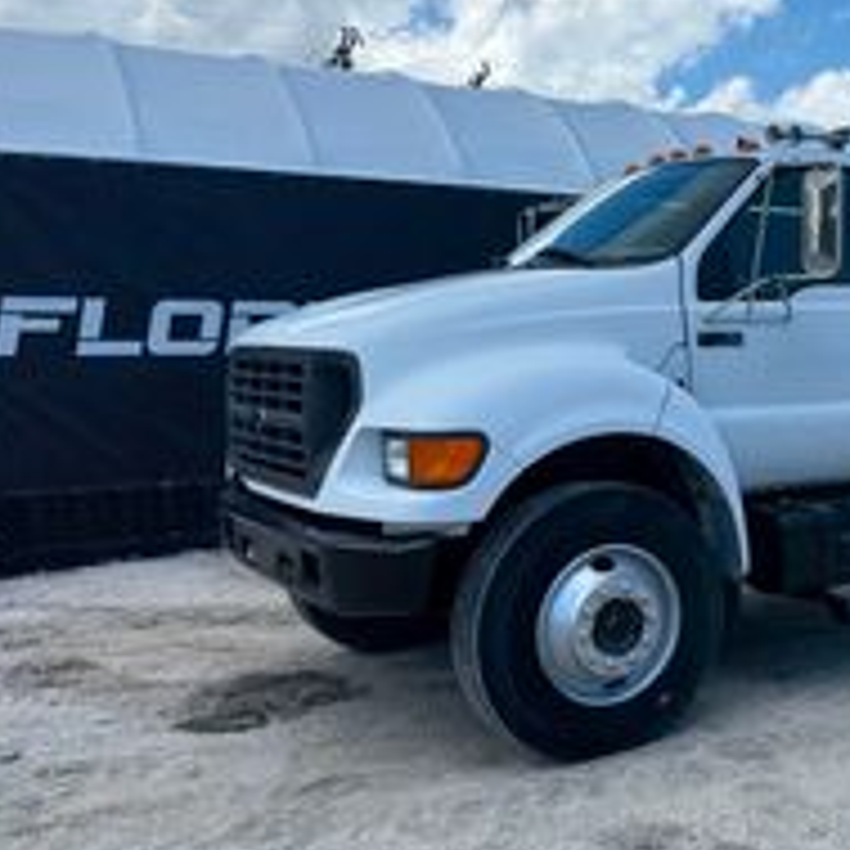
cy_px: 477
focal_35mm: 45
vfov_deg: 37.5
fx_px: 1250
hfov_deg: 34.8
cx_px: 805
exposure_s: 1/3759
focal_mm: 6.76
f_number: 1.78
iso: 100
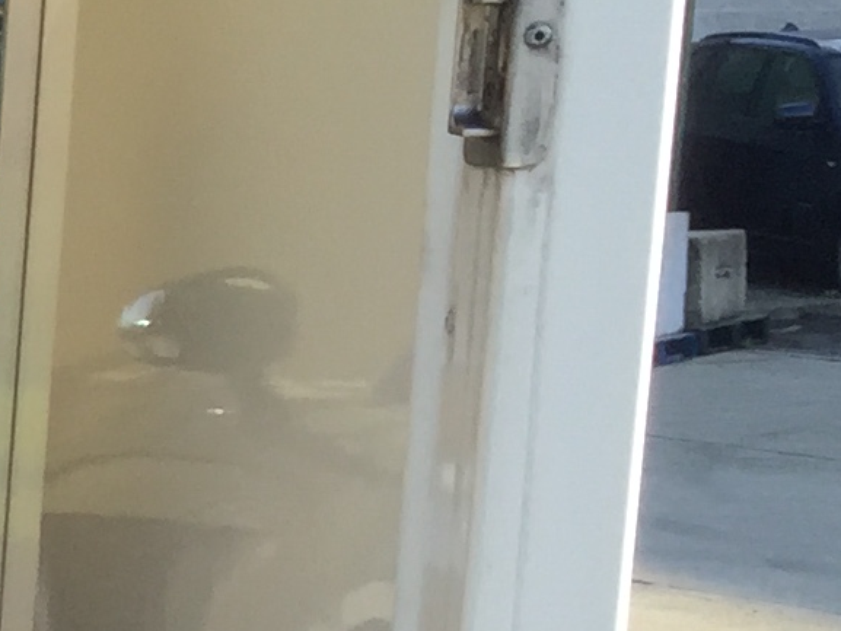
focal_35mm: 164
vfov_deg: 8.9
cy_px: 819
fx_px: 3985
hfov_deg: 9.8
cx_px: -1488
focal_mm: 4.15
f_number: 2.2
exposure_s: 1/465
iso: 32
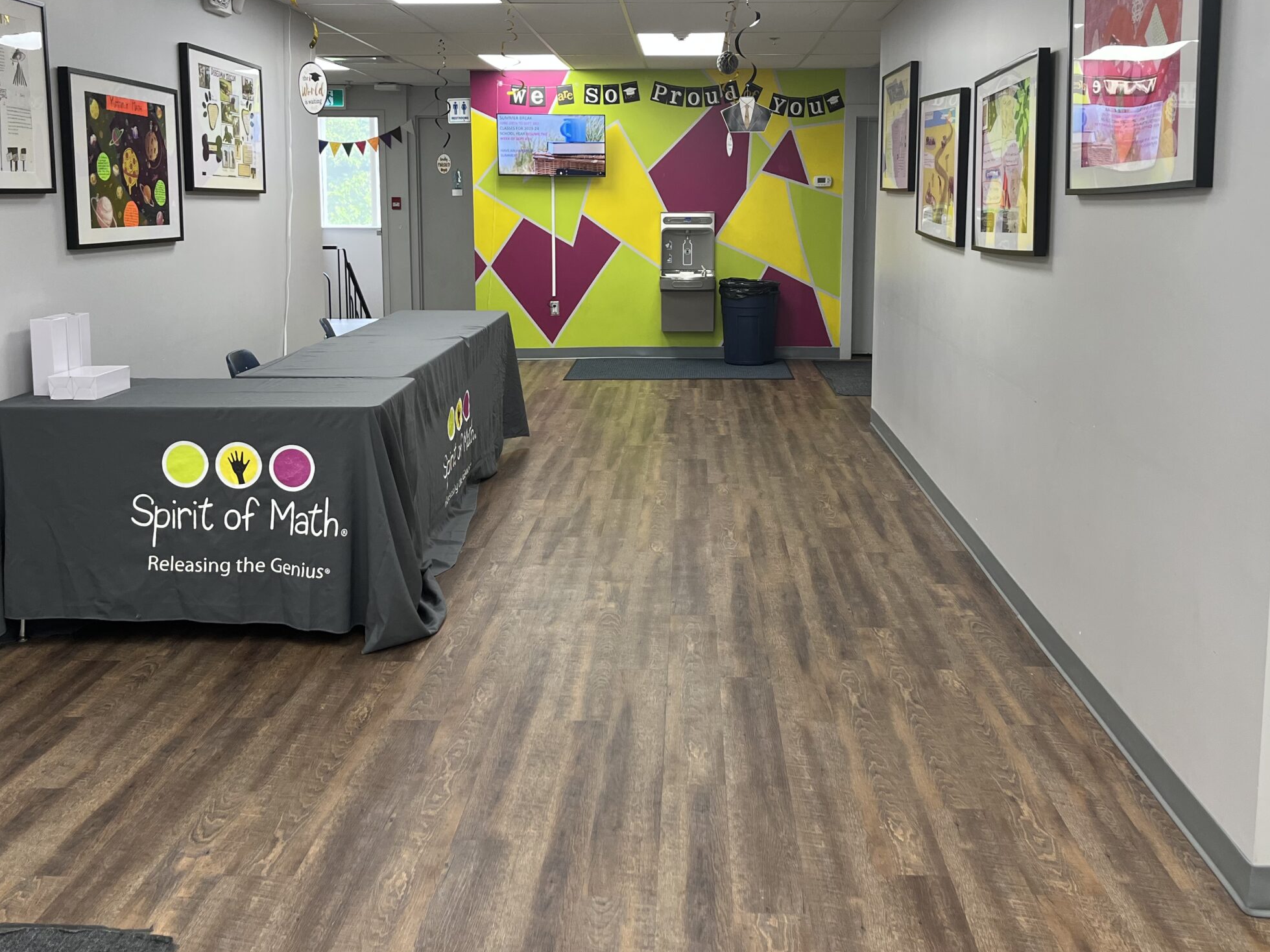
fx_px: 1247
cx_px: 664
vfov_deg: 41.5
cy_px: 355
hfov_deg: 53.9
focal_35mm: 34
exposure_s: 1/120
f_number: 1.6
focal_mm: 5.1
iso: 100
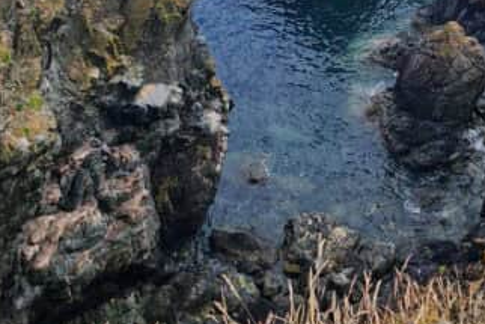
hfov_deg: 23.5
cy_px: -234
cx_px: 324
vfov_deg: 14.3
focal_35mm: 86
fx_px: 1159
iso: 50
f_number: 1.8
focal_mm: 5.4
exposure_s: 1/908
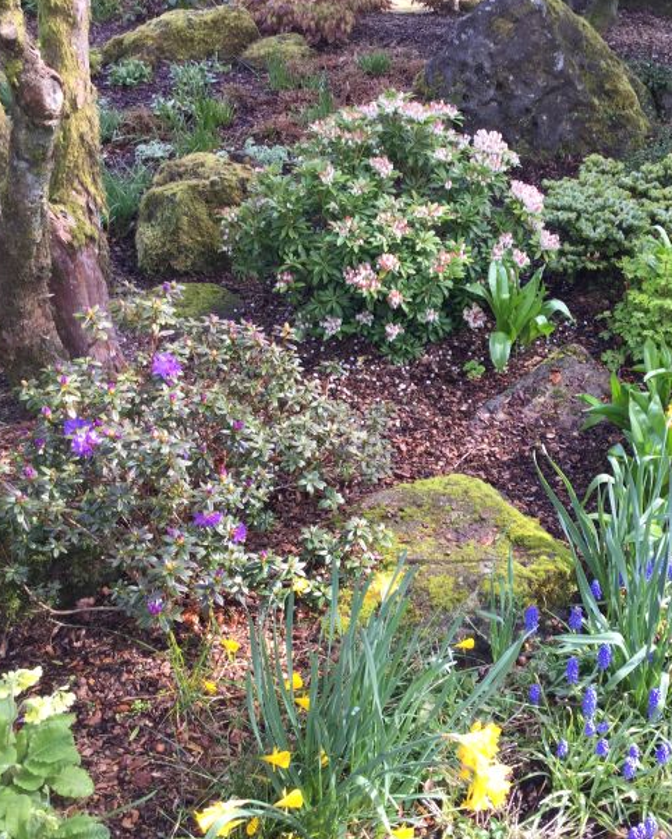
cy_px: 420
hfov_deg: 35.7
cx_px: 507
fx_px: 1019
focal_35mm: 41
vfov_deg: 44.8
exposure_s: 1/104
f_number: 2.4
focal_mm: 3.3
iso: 25
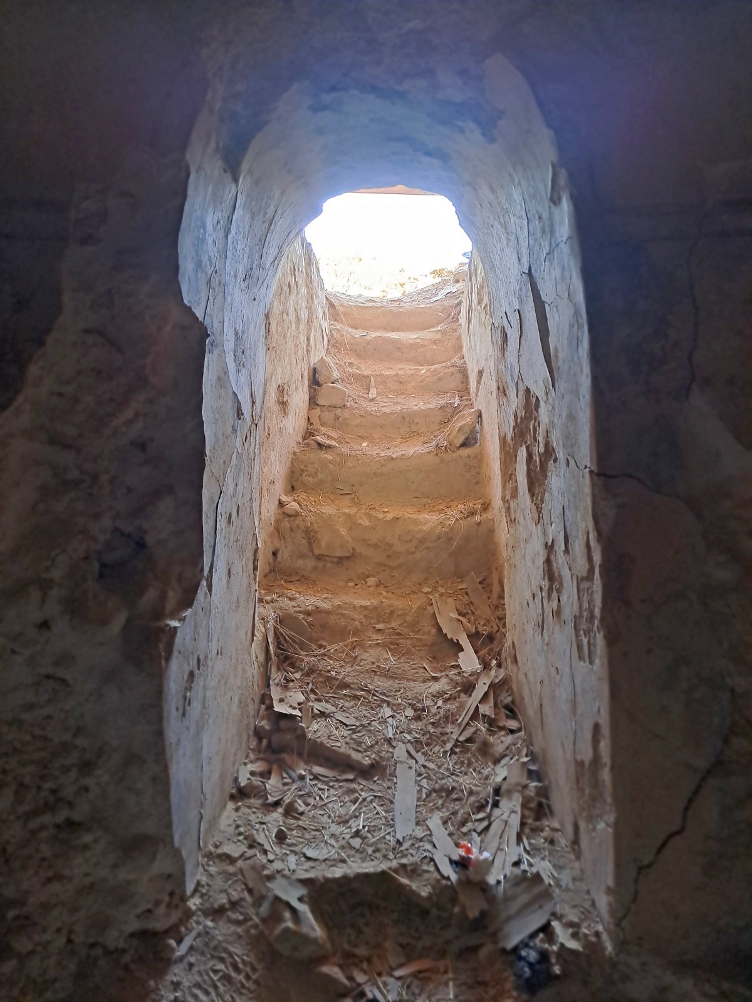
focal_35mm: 25
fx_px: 724
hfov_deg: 54.9
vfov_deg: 69.4
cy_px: 501
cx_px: 376
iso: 200
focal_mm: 4.65
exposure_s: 1/50
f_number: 1.8
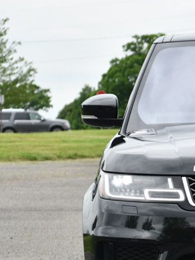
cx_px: 272
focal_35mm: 299
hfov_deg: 4.9
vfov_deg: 6.6
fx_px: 2244
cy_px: 190
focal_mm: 92
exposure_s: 1/250
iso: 200
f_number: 6.3
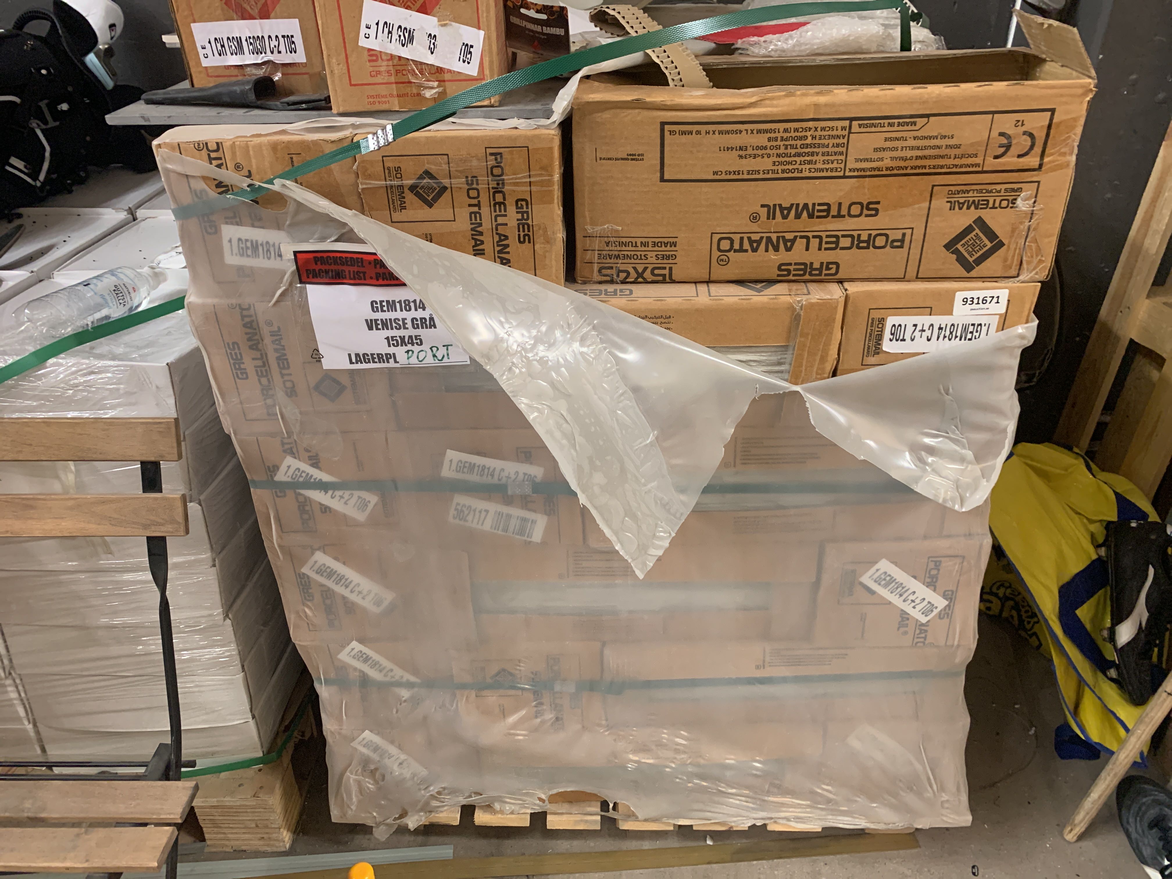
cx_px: 586
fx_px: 880
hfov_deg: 67.3
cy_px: 440
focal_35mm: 26
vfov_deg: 53.1
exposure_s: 1/50
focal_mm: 4.25
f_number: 1.8
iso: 320
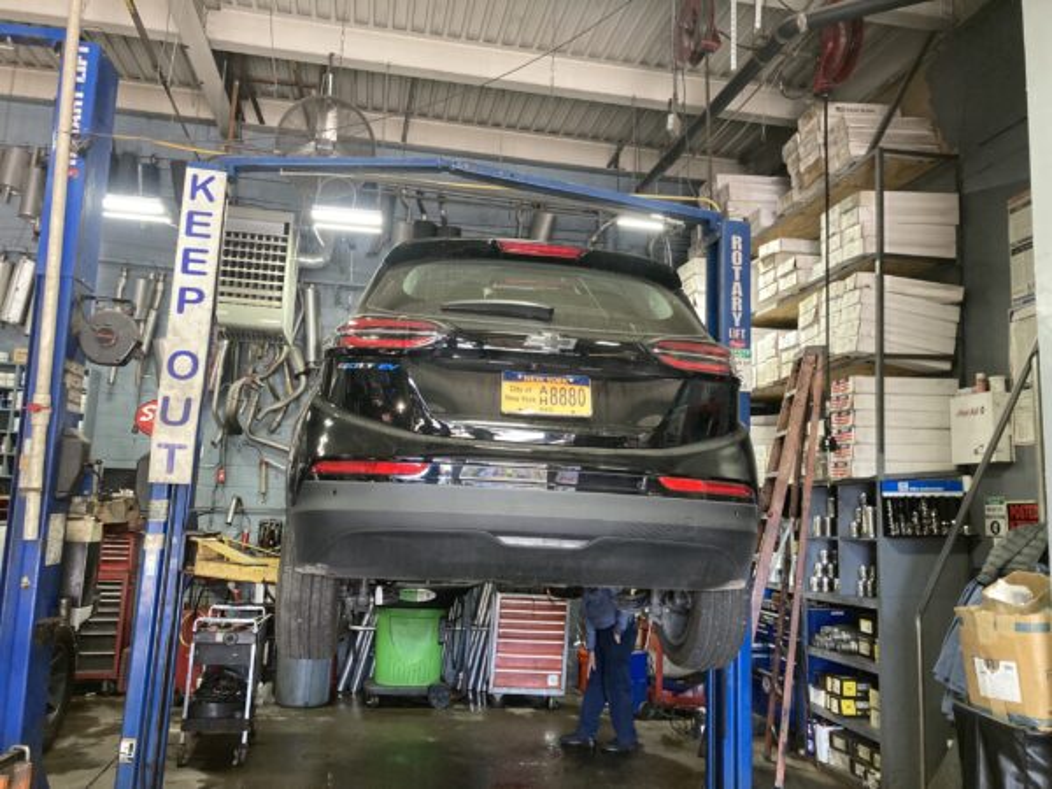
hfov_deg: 63.4
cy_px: 394
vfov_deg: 49.7
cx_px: 526
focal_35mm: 28
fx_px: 851
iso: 200
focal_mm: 3.99
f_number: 1.8
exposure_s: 1/60
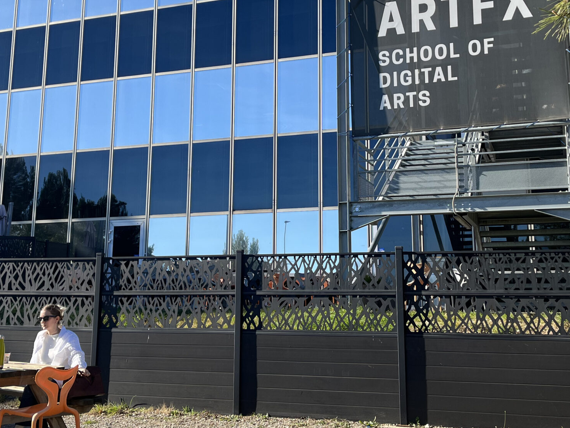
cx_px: 294
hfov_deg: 42.1
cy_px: 157
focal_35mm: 45
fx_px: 741
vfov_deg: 32.0
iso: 50
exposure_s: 1/1422
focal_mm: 5.1
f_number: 1.6
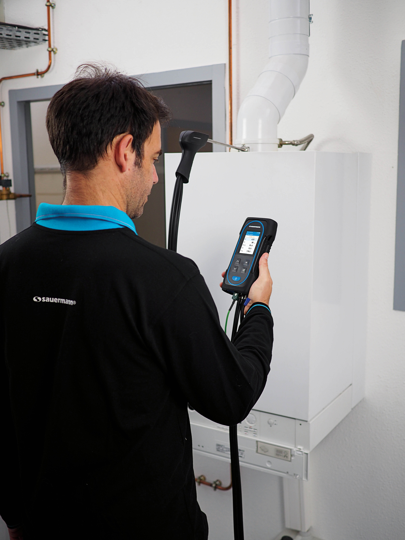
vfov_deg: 46.8
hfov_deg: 36.0
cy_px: 270
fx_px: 624
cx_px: 202
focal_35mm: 40
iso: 200
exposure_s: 1/80
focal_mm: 20
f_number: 1.8
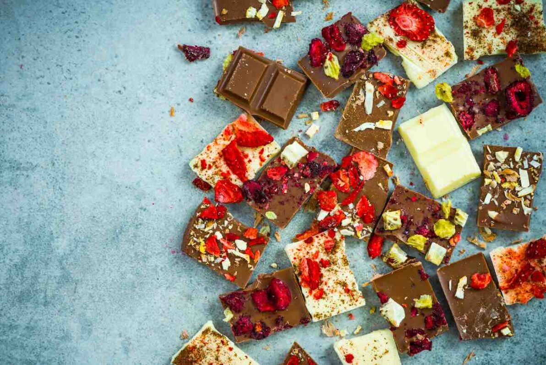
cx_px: 273
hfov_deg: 19.4
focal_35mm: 105
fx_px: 1593
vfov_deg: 13.1
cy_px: 182
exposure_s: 1/100
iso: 80
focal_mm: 105
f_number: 9
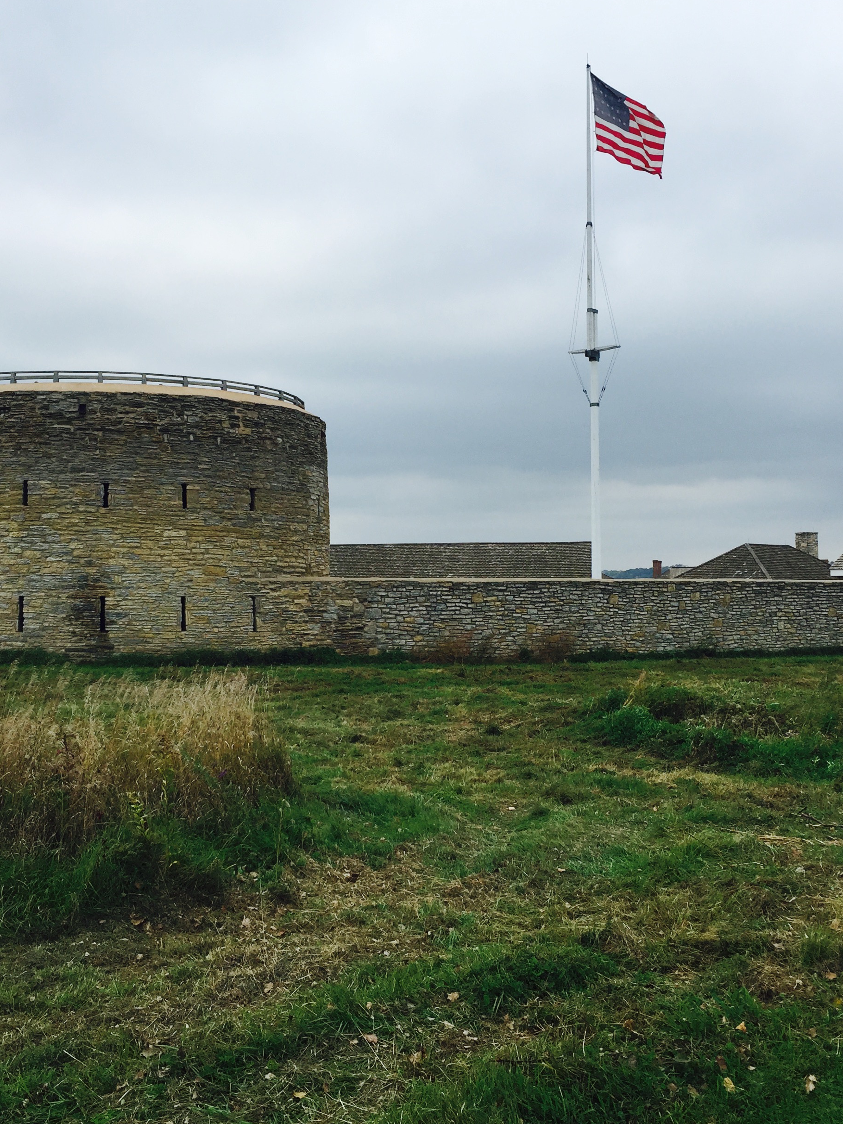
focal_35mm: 39
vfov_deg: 47.9
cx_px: 406
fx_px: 1266
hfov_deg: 36.8
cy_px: 561
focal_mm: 4.15
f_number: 2.2
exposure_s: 1/791
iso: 32
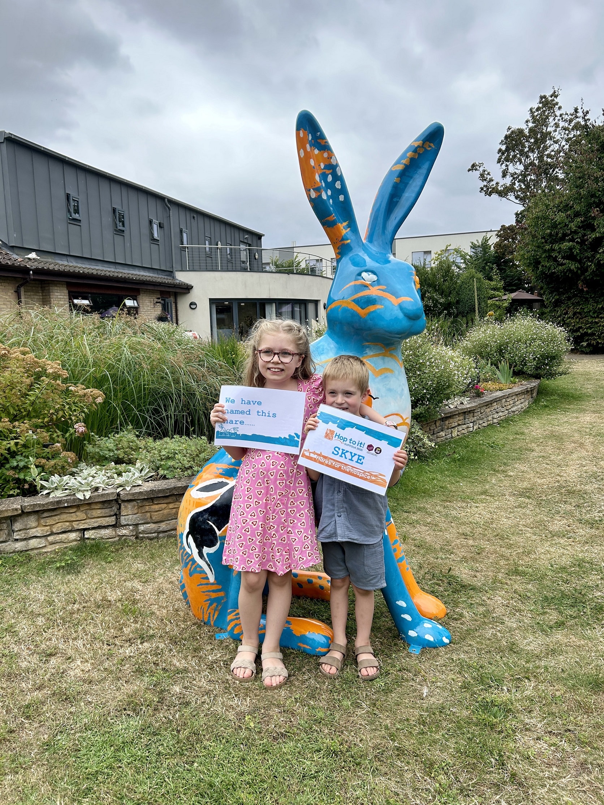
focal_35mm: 26
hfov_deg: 53.1
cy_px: 402
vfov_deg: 67.3
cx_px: 302
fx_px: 605
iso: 50
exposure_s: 1/1597
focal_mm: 5.7
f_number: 1.5
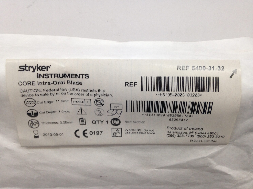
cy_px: 94
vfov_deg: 42.9
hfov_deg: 55.4
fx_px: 241
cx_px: 126
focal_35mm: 33
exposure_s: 1/60
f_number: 2.4
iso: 64
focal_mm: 4.12
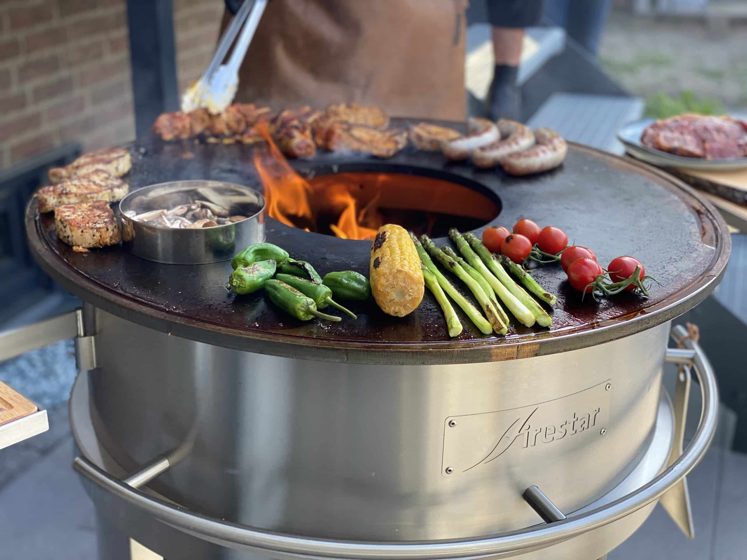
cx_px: 374
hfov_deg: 36.8
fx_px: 1122
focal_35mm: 52
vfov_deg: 28.0
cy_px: 280
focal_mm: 6
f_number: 2
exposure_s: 1/122
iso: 32
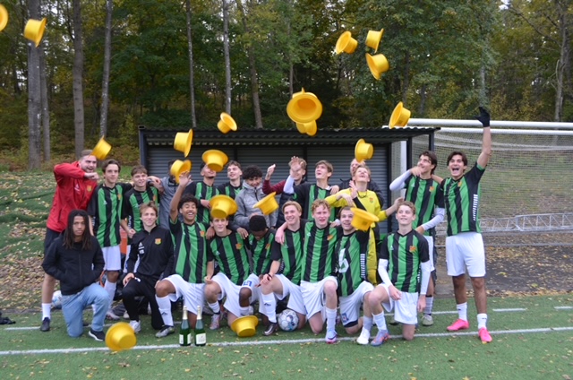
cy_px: 190
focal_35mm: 44
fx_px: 691
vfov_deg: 30.7
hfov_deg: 45.0
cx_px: 286
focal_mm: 29
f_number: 5.6
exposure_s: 1/125
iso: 200
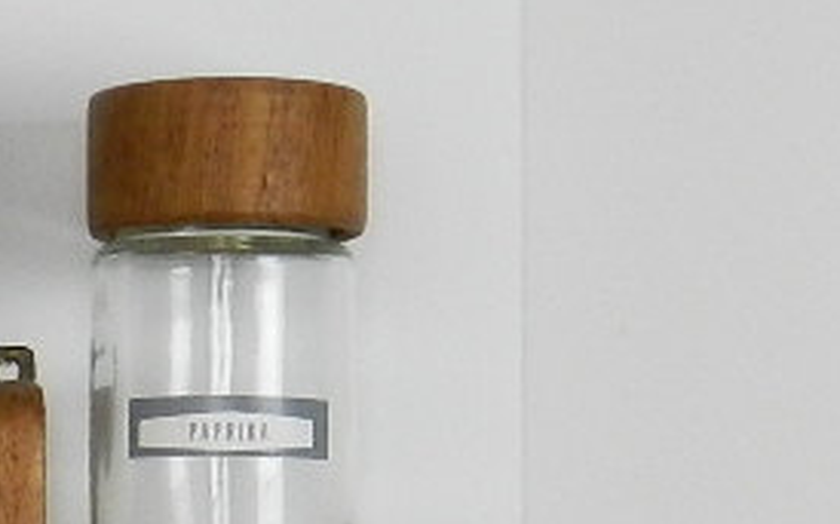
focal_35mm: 297
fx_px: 6796
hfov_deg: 7.0
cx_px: -297
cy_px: 1094
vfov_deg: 4.4
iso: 400
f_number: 5
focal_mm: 10.7
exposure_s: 1/30
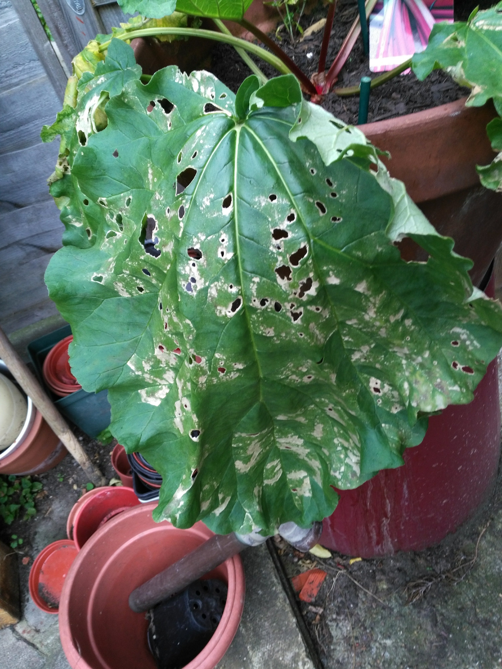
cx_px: 251
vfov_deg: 63.4
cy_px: 334
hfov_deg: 49.7
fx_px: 541
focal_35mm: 28
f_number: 2
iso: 168
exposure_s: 1/30
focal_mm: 2.96
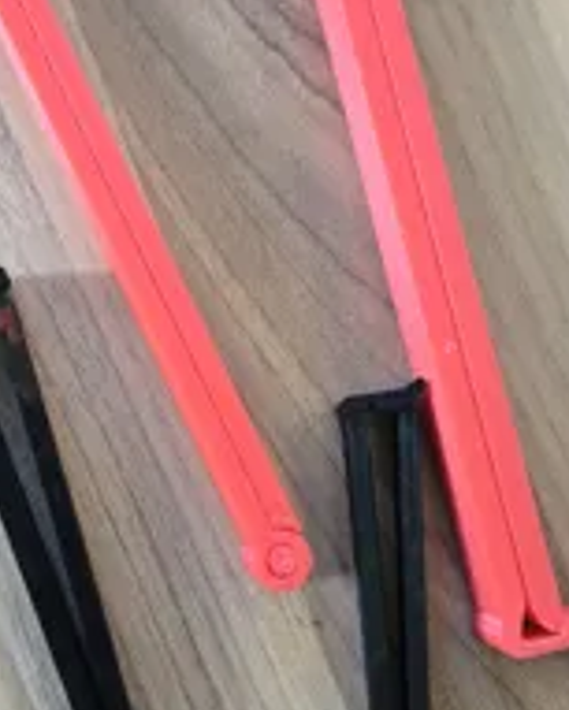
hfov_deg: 32.1
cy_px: 338
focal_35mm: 47
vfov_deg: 39.5
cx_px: 271
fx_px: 989
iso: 320
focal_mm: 5.4
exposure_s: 1/100
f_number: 1.8
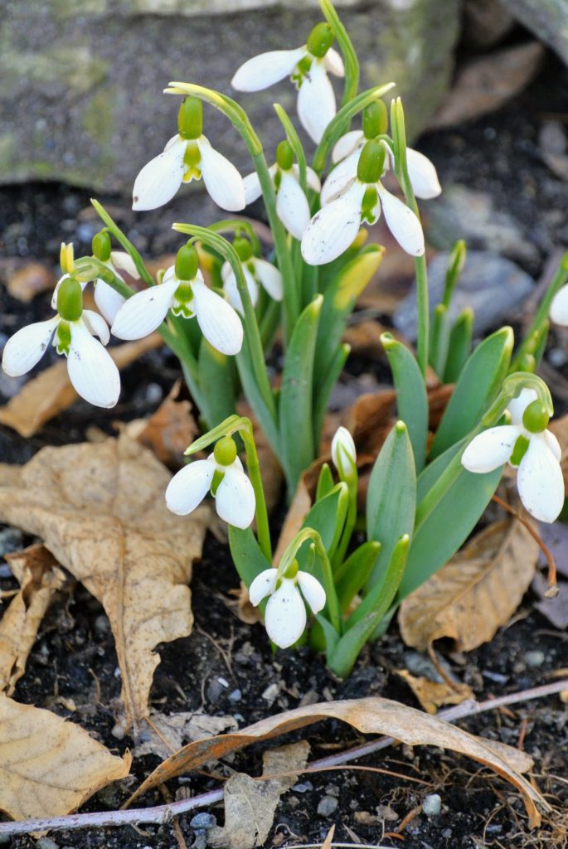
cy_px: 424
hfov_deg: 6.6
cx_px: 284
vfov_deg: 9.9
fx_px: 4911
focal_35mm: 208
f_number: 4.8
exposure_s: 1/125
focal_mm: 77.1
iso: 200
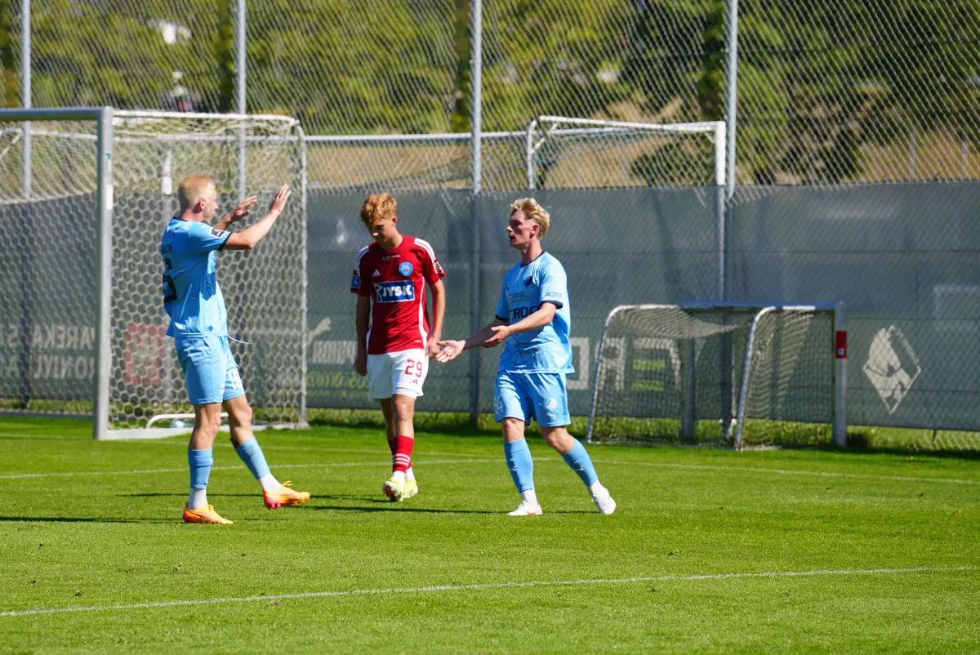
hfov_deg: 10.3
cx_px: 490
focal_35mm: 200
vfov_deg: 6.9
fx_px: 5448
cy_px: 328
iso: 80
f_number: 5.6
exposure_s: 1/320
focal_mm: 200
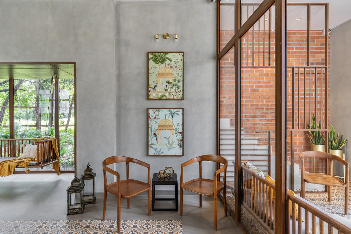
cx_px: 167
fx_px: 185
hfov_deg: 86.8
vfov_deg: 64.5
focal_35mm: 19
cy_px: 120
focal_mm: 18
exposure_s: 1/4
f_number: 8
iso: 100
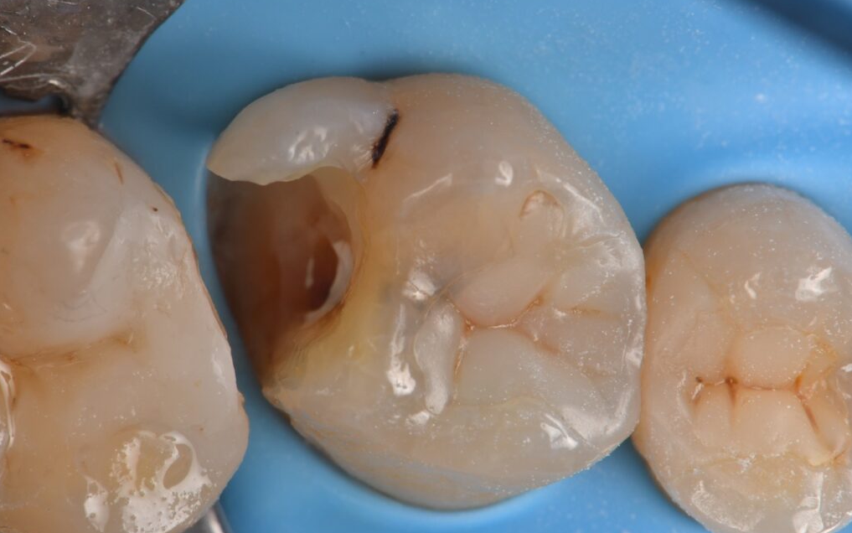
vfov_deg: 8.2
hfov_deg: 13.0
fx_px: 3739
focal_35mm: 161
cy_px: 261
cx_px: 426
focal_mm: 105
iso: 200
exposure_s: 1/160
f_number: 32
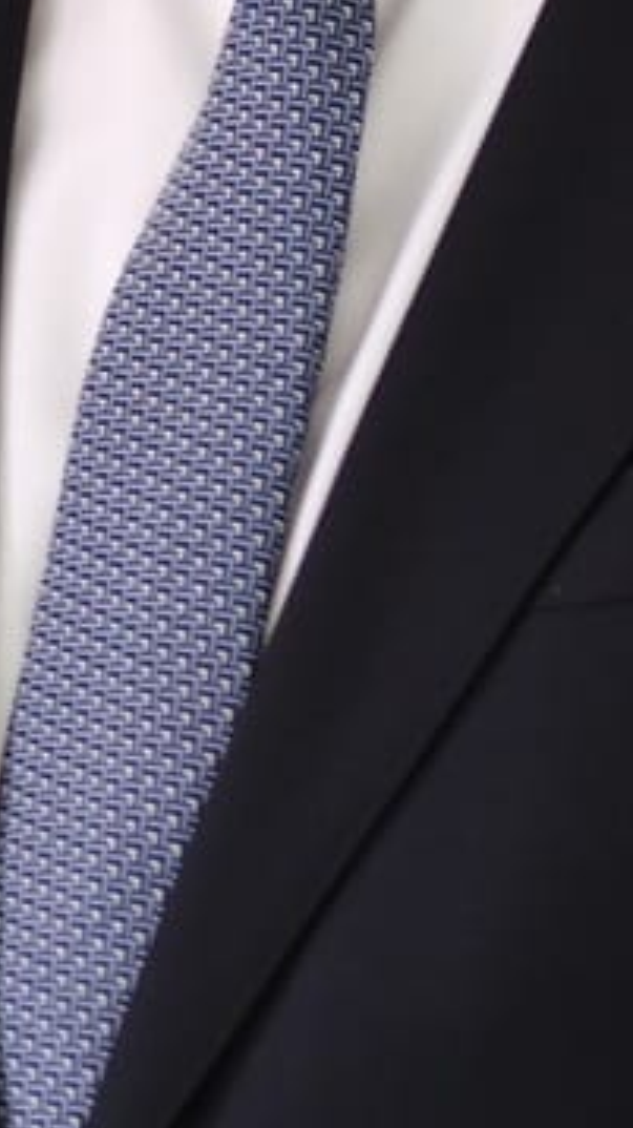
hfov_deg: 1.2
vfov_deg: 2.1
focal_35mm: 1012
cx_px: -1984
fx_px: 30240
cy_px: -87
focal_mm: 90
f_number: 2
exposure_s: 1/125
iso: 400
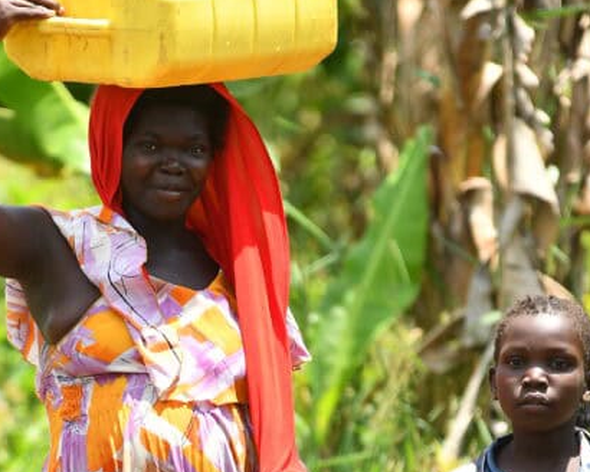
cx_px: 176
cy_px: 560
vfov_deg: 2.2
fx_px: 12276
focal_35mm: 703
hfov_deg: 2.8
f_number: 2.8
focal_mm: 200
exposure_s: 1/1600
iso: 250
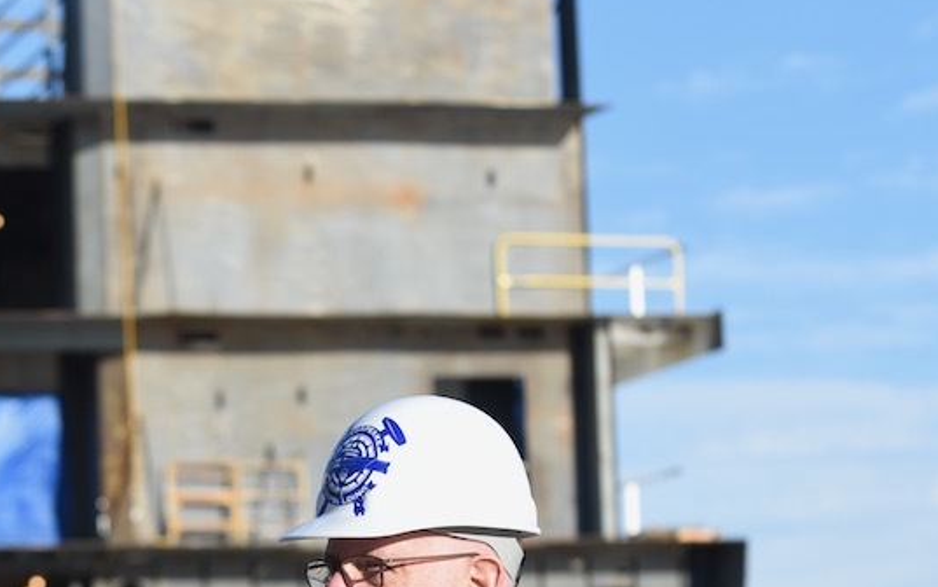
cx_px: 65
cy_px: 560
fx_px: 4347
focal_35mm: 170
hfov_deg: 12.2
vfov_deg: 7.7
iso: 250
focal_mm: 70
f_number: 4.5
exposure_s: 1/1600
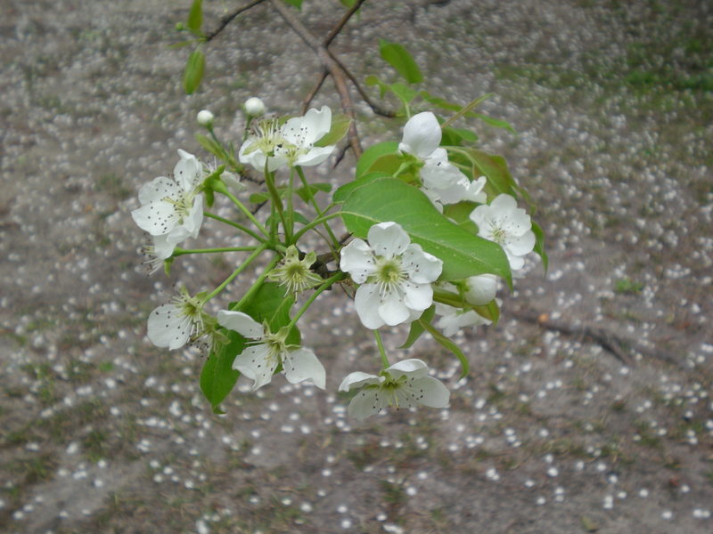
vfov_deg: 26.1
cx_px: 356
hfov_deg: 34.3
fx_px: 1153
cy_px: 267
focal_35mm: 56
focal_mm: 9.3
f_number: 3.9
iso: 50
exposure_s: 1/110
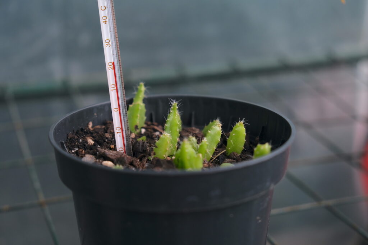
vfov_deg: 23.0
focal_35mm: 59
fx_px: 603
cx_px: 184
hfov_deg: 33.9
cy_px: 122
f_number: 4
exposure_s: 1/125
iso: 200
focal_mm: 39
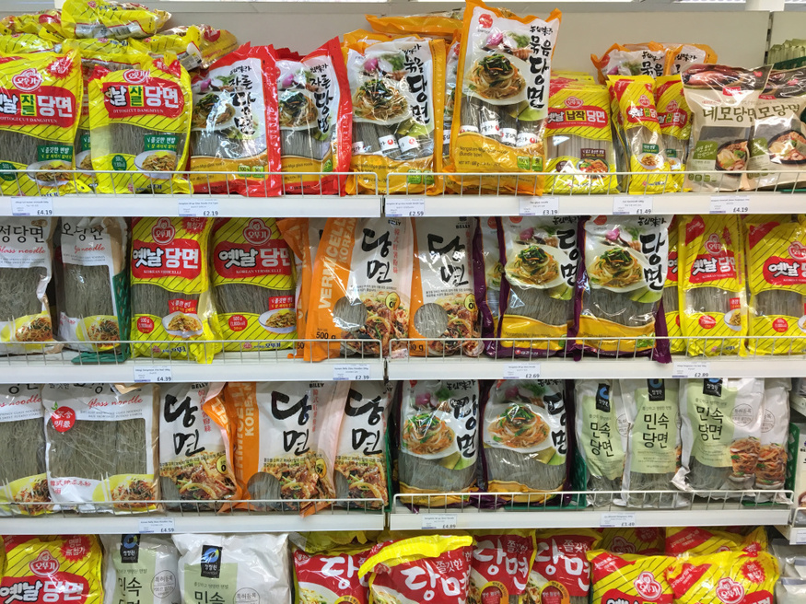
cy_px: 302
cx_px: 403
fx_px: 675
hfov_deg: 61.7
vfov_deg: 48.2
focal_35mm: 29
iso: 40
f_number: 2.2
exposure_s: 1/33
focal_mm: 4.15
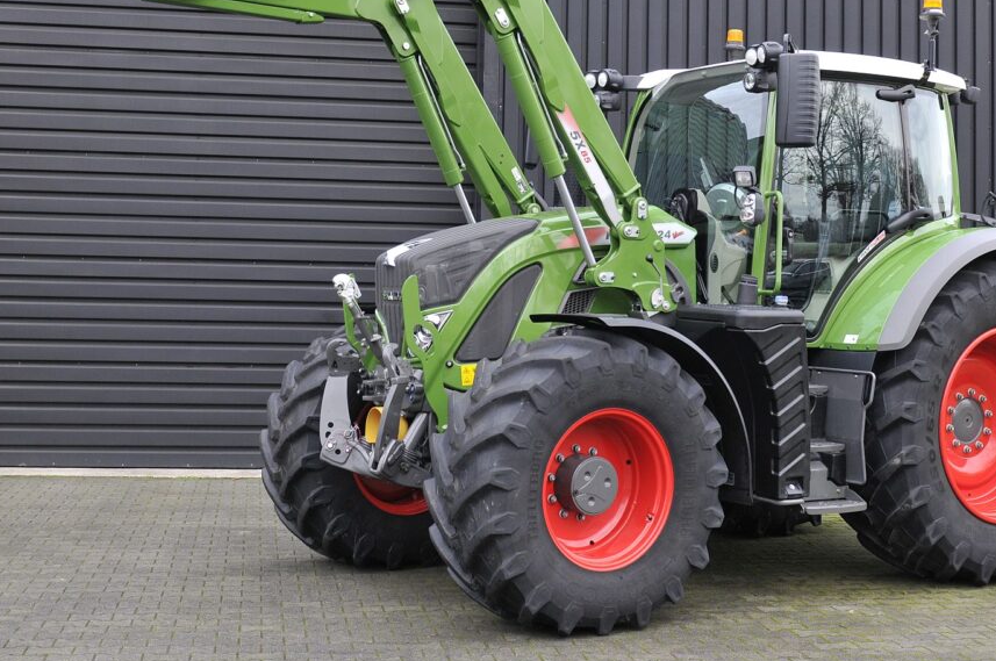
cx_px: 539
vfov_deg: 23.7
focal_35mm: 57
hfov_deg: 35.2
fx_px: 1567
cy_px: 210
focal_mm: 27
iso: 400
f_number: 4
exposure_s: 1/60
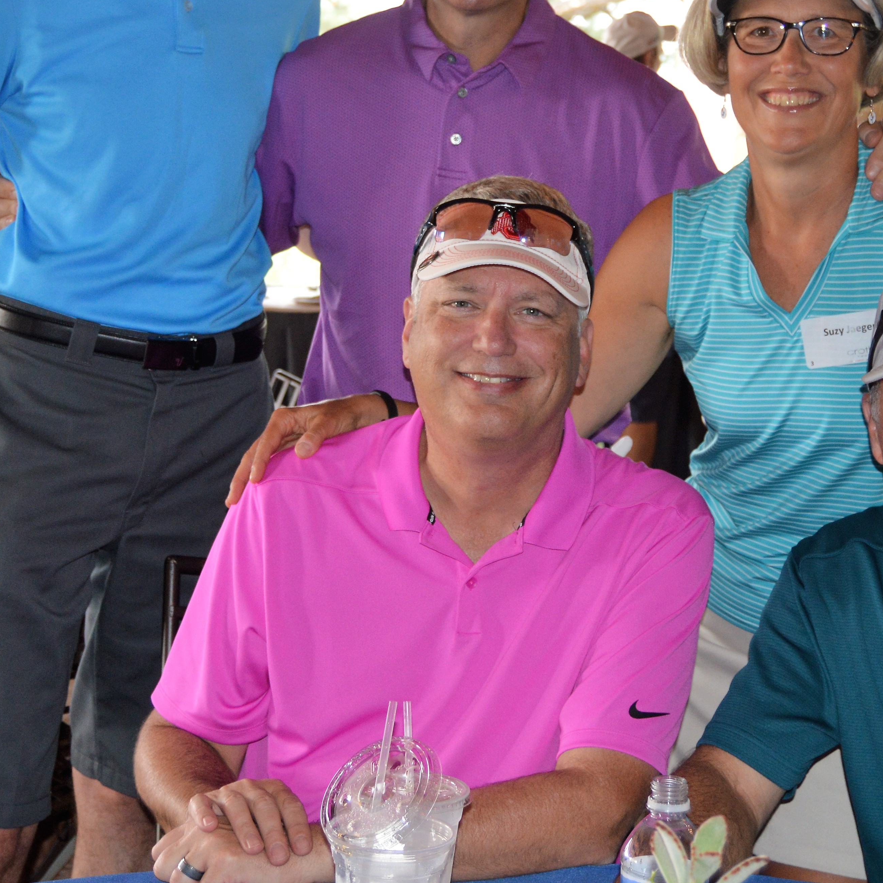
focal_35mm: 82
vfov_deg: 21.0
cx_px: 434
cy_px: 223
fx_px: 2366
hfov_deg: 21.1
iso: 500
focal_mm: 28
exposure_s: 1/60
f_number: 4
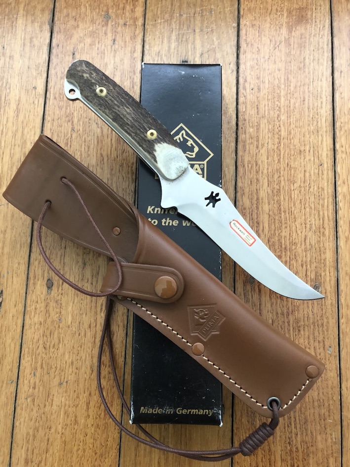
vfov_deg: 63.4
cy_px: 234
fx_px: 377
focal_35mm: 28
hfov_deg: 49.8
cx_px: 175
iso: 40
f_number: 1.8
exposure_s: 1/15
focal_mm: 3.99
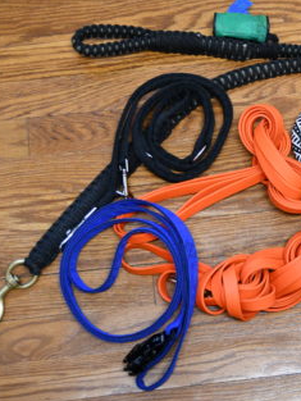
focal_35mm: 84
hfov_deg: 17.3
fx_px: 973
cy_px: 201
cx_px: 275
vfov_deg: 23.3
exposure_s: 1/125
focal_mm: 38
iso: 2200
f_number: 4.8
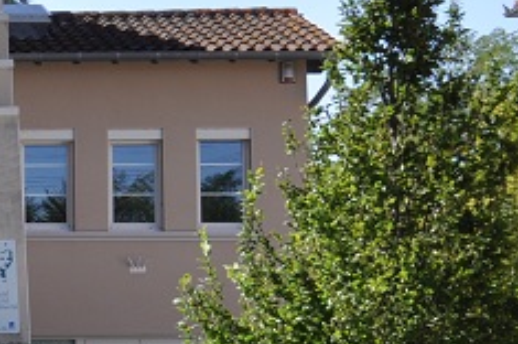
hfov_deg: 12.5
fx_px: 2198
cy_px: 190
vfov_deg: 8.9
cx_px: -344
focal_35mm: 153
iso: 200
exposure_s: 1/125
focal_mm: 24
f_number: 11
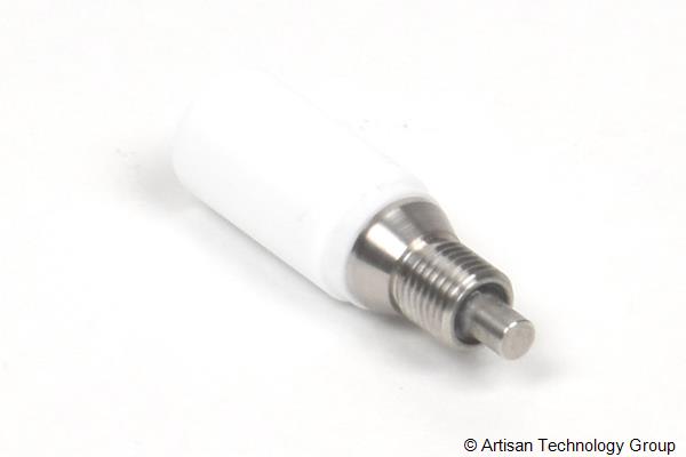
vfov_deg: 16.6
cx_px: 343
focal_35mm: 82
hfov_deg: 24.6
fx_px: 1572
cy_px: 228
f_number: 18
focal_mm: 55
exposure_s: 1/200
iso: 200
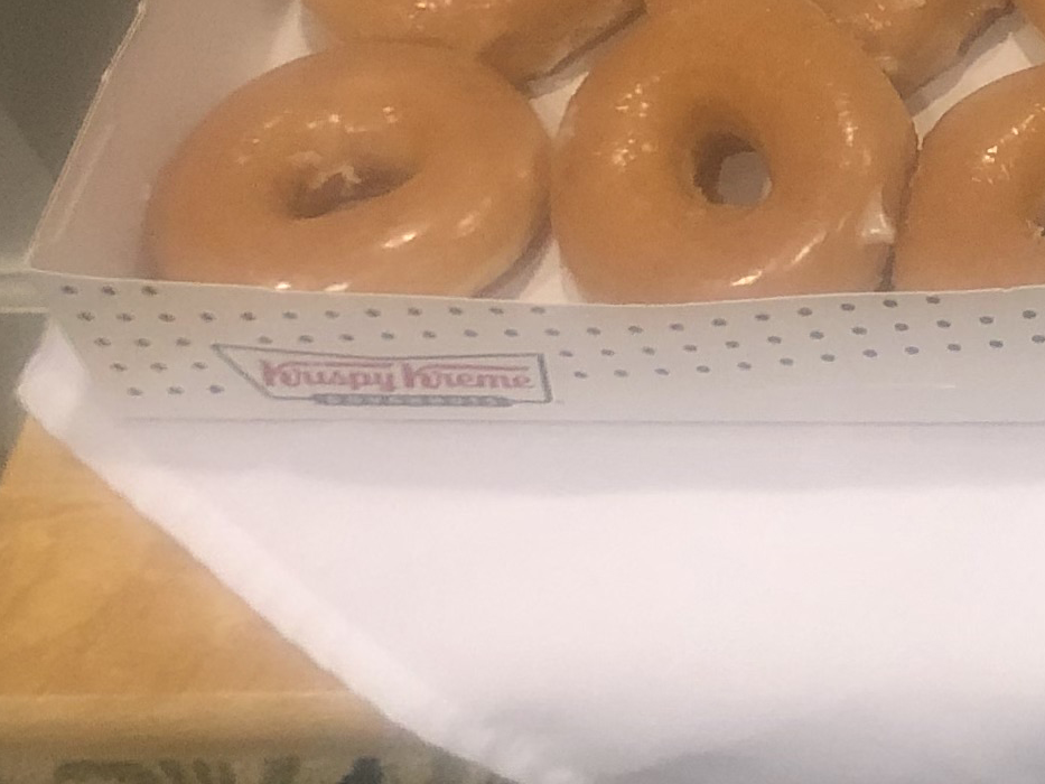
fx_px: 3653
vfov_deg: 12.1
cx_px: 2092
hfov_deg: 13.8
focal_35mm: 121
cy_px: -31
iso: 40
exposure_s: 1/20
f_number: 1.8
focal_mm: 3.99
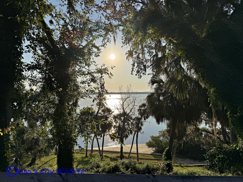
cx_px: 122
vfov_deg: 56.8
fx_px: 168
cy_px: 91
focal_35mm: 24
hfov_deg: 71.6
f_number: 1.78
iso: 80
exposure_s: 1/9009
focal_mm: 6.76
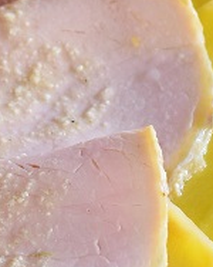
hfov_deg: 3.2
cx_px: -94
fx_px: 3844
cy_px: -126
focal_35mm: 487
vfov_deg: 4.0
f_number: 4.8
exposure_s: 1/6
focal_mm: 50
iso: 100
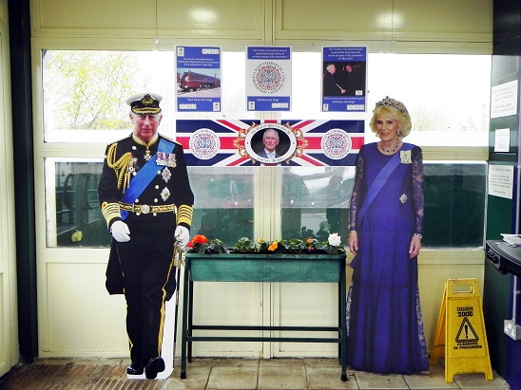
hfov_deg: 55.4
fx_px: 497
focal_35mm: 33
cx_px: 260
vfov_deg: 42.9
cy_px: 195
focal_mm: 5.9
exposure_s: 1/113
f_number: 4
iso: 160
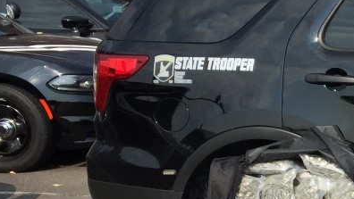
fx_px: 1080
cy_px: 236
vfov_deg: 10.4
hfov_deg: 16.0
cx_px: 625
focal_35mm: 115
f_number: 2.2
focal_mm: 4.15
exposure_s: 1/2198
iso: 32
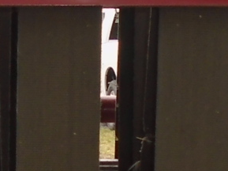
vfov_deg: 8.4
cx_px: -5
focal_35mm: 173
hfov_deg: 11.3
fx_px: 1138
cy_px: 262
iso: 100
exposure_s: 1/200
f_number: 3.2
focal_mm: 4.6
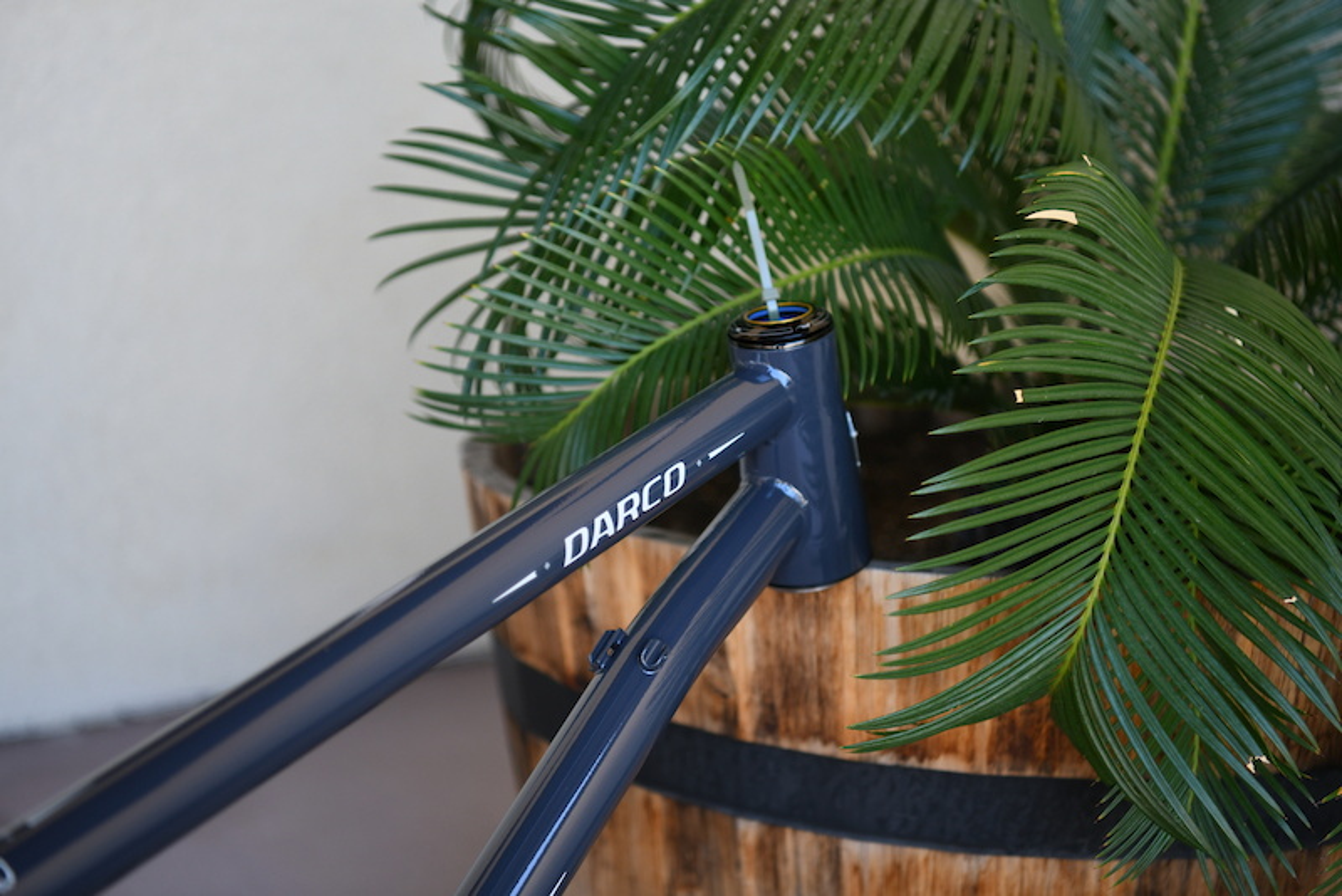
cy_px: 448
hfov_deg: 34.5
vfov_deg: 23.4
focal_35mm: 58
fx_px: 2163
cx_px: 671
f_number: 2.8
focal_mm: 58
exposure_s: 1/640
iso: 640
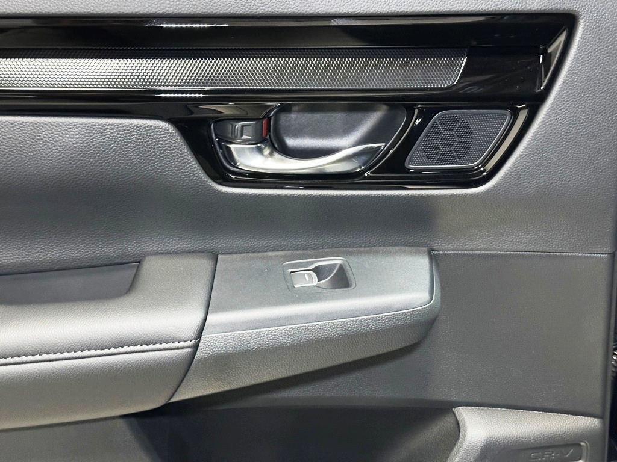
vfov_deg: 30.3
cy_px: 231
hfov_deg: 39.7
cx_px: 308
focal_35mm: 48
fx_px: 856
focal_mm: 6.86
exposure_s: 1/30
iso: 640
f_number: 1.78
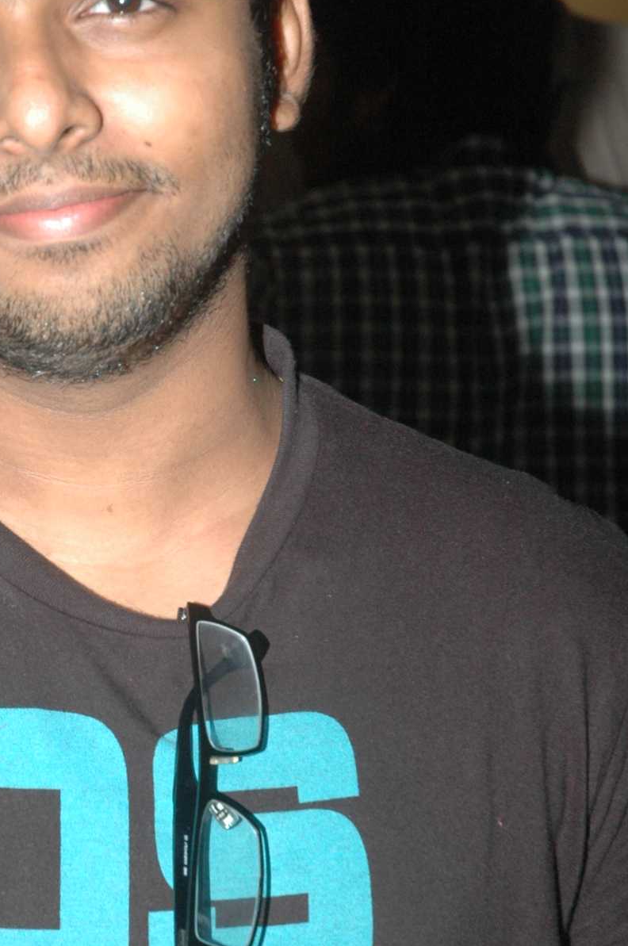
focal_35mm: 155
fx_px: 4066
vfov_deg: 13.3
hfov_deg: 8.8
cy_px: 472
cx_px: 57
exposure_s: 1/125
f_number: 6.3
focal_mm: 55
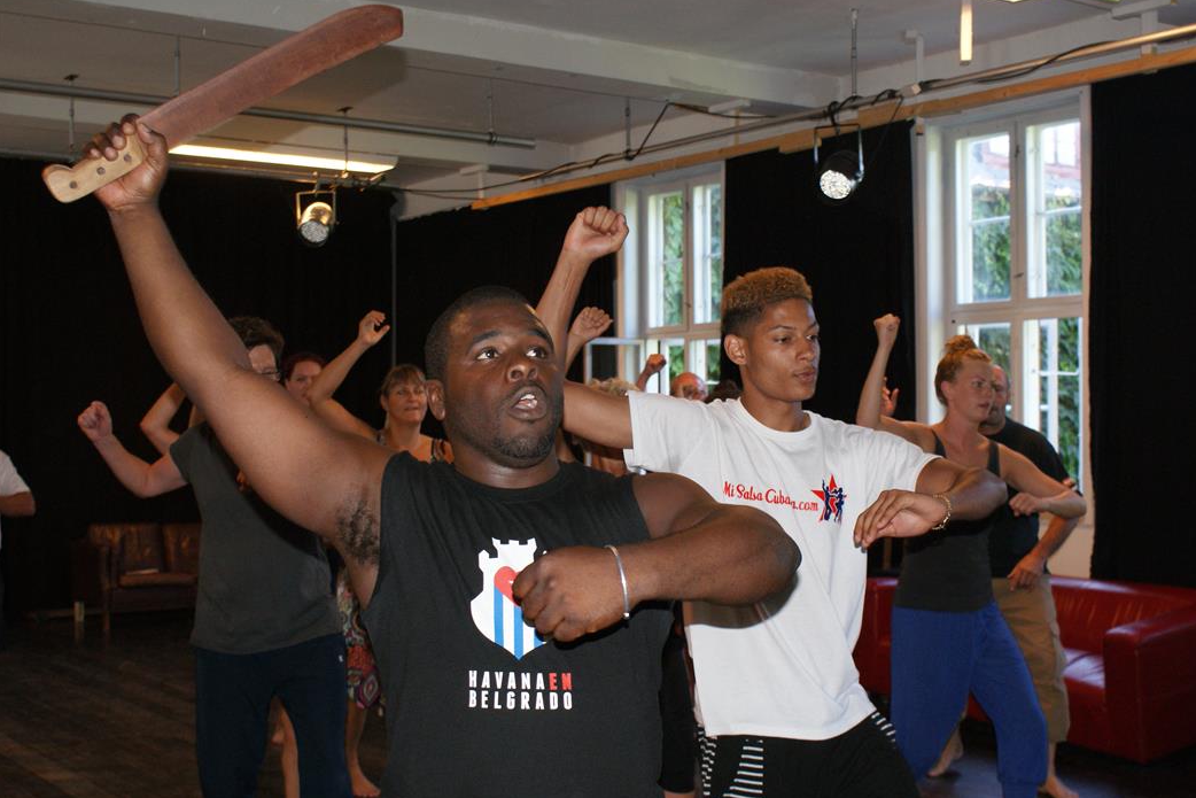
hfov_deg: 42.7
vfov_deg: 29.3
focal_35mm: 46
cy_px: 395
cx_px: 606
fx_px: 1528
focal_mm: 30
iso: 400
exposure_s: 1/60
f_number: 5
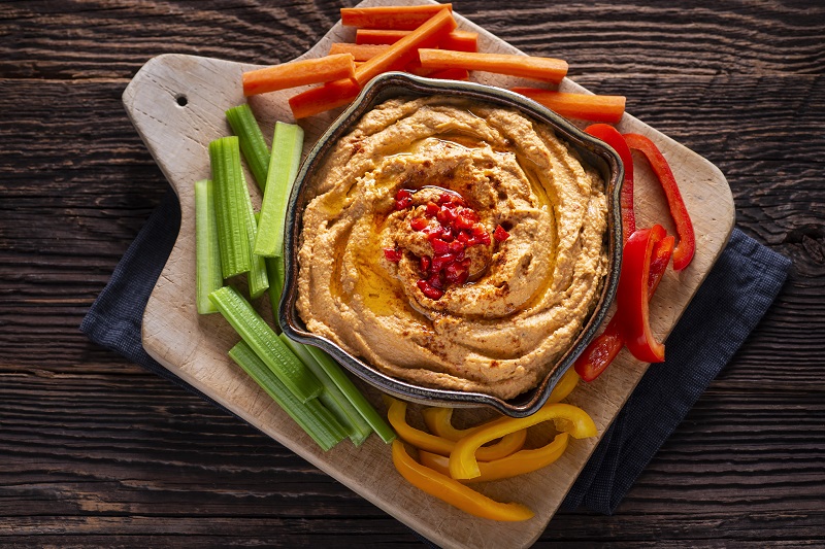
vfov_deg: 22.6
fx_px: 1375
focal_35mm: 60
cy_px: 274
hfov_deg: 33.4
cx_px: 412
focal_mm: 60
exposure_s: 1/160
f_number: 8
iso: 320
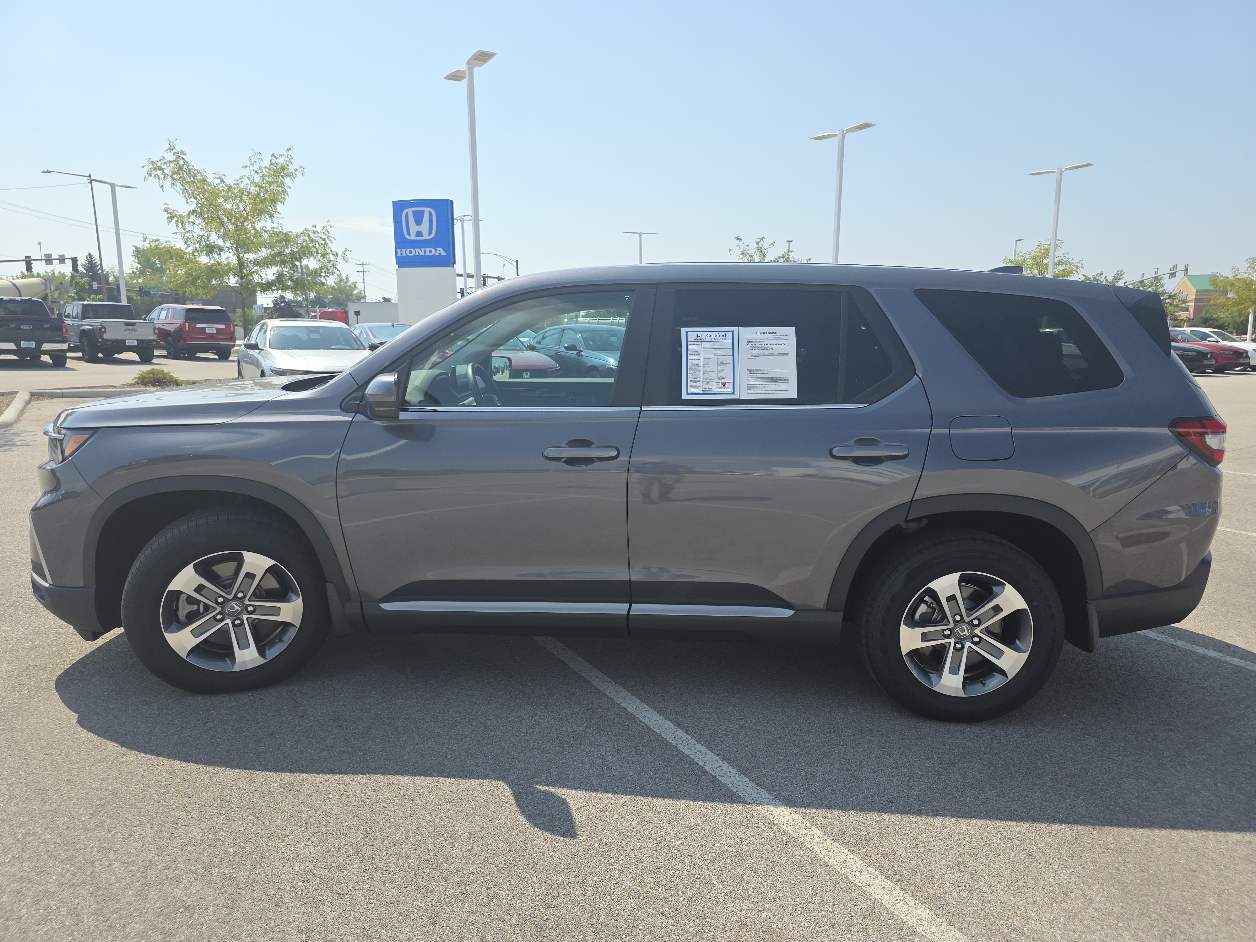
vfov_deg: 58.9
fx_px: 835
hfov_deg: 73.9
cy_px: 471
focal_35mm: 23
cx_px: 628
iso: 80
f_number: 1.7
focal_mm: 6.3
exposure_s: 1/5017
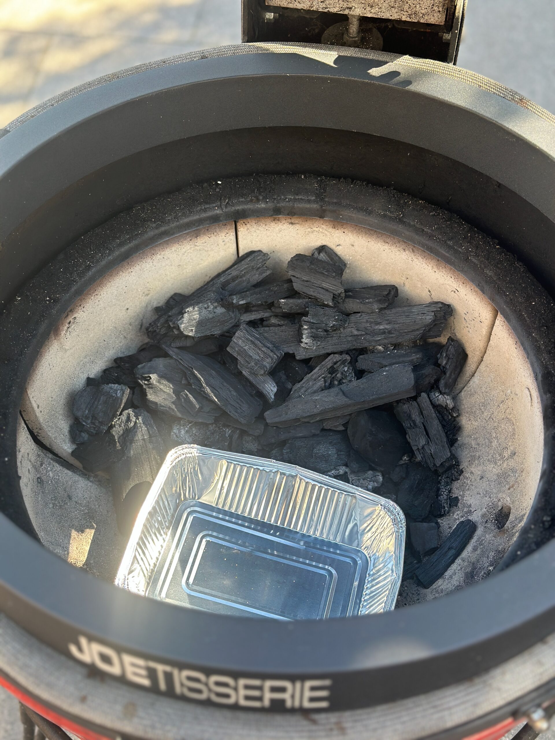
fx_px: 1026
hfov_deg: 30.3
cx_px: 278
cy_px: 370
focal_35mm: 48
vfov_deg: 39.7
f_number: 1.78
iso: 80
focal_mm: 6.86
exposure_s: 1/267
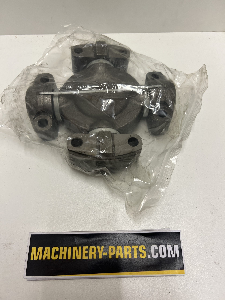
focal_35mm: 26
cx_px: 112
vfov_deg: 67.3
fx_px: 225
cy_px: 150
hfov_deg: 53.1
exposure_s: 1/100
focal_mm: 5.7
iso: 125
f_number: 1.5
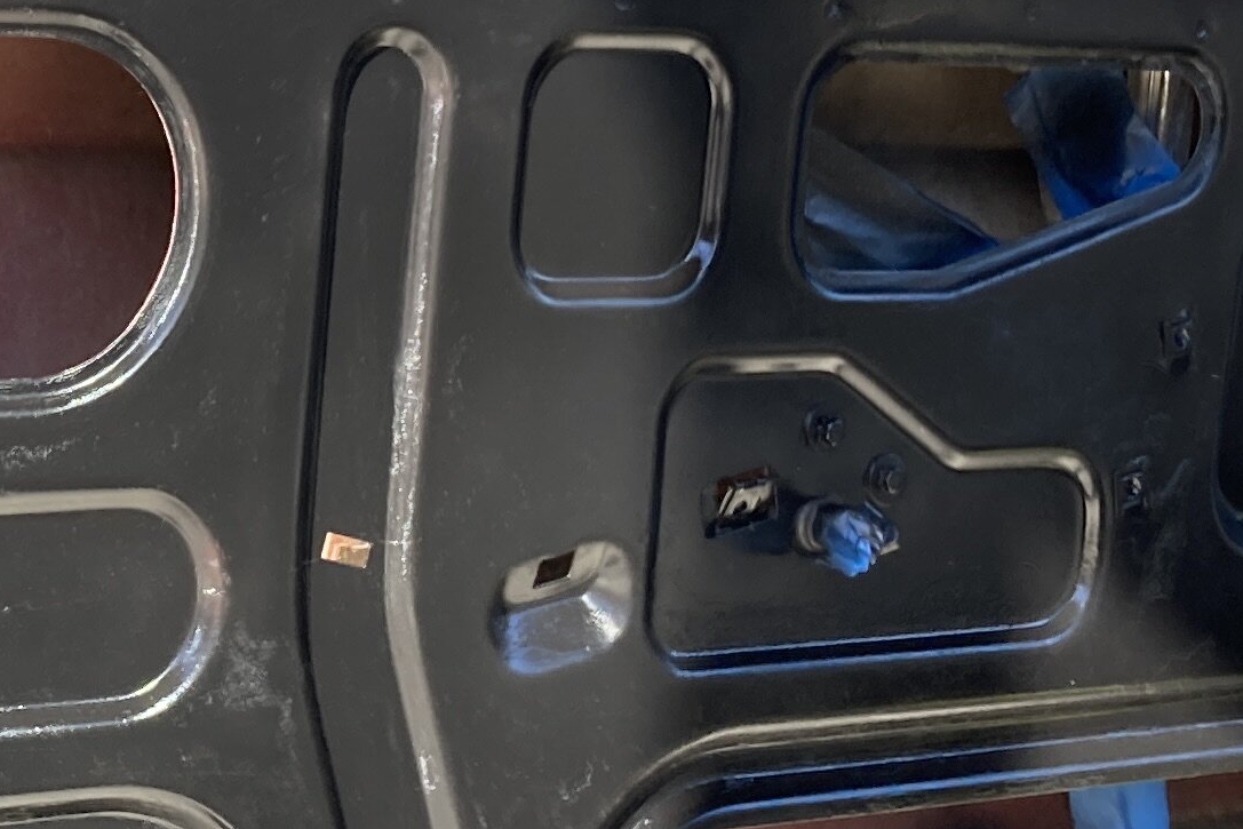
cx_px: -62
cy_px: 327
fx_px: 3729
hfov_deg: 18.3
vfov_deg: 12.7
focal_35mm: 108
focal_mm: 3.99
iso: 20
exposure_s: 1/139
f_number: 1.8
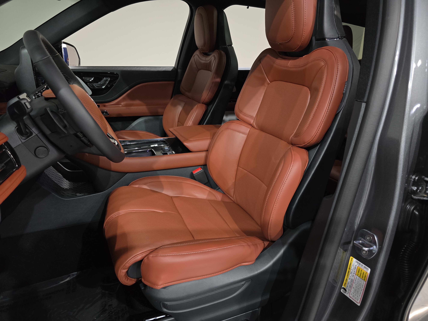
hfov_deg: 73.9
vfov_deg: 58.9
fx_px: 284
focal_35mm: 23
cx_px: 214
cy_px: 160
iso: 500
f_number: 1.7
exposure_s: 1/120
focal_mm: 6.3
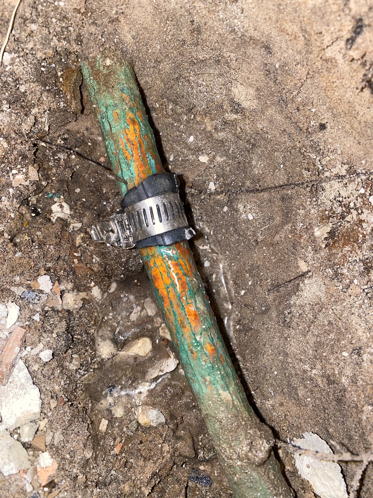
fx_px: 374
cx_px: 186
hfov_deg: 53.1
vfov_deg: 67.3
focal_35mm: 26
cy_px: 249
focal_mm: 4.25
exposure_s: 1/49
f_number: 1.8
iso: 32
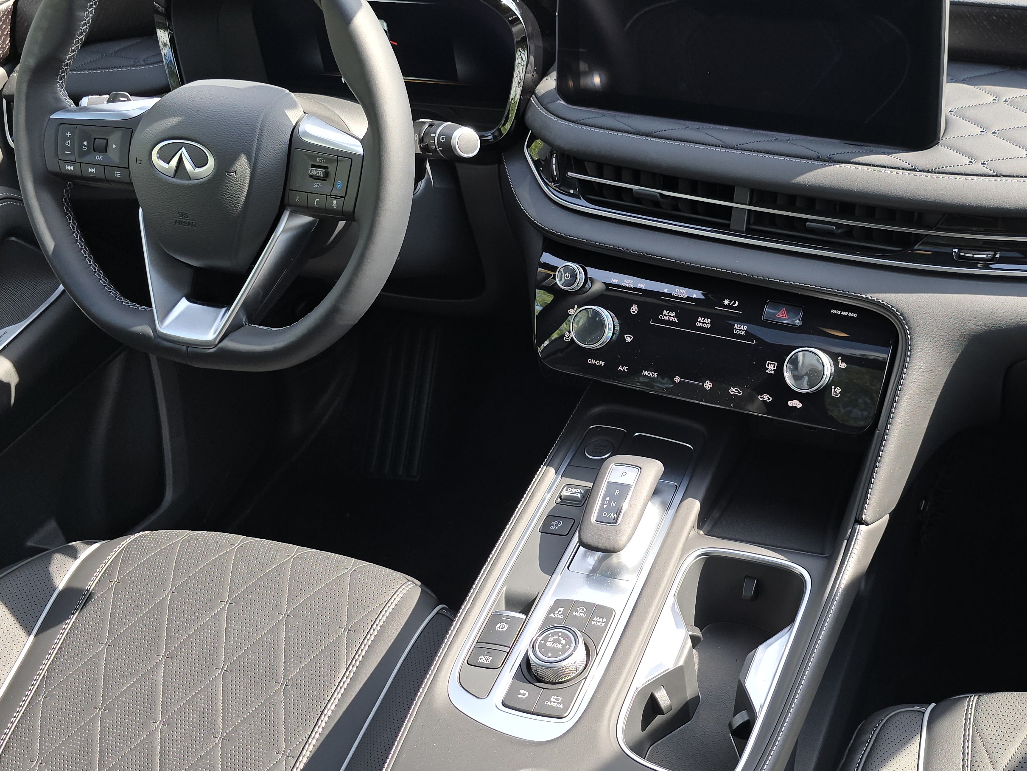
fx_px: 1127
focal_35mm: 38
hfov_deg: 47.9
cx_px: 707
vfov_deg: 37.7
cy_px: 391
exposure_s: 1/180
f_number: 1.7
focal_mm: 6.3
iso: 25
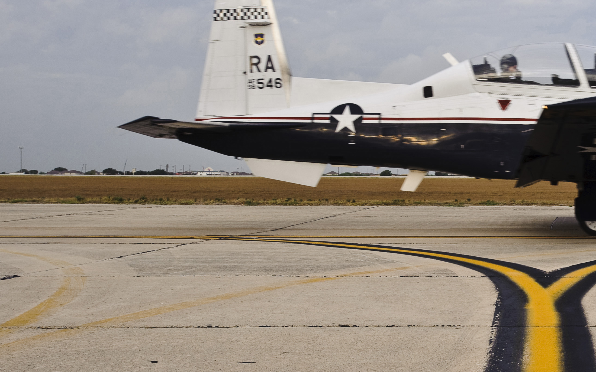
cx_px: 560
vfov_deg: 18.8
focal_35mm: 69
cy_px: 232
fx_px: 1121
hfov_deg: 28.4
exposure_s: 1/125
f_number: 13
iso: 400
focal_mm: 35
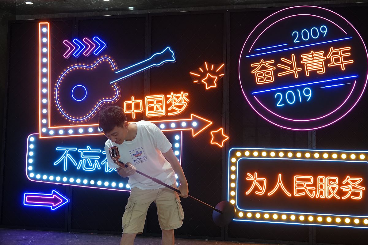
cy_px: 122
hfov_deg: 47.4
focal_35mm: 41
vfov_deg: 32.6
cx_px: 184
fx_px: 419
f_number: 3.2
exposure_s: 1/50
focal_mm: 15.17
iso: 200
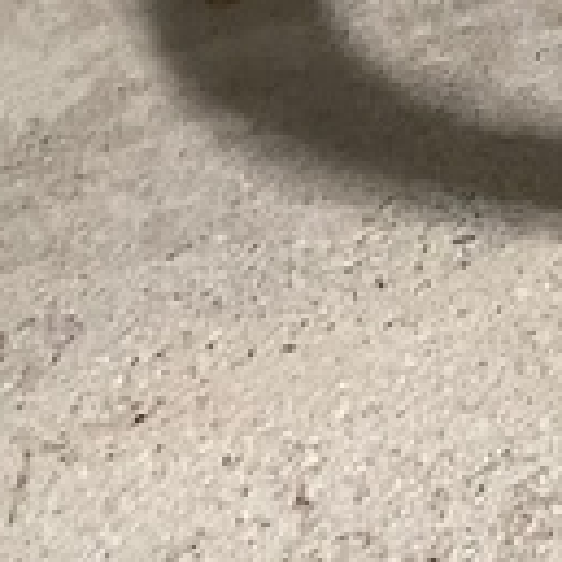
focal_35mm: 143
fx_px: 2627
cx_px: 1703
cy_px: -732
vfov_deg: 10.7
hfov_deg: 9.5
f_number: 1.6
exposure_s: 1/40
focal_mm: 4.2
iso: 500
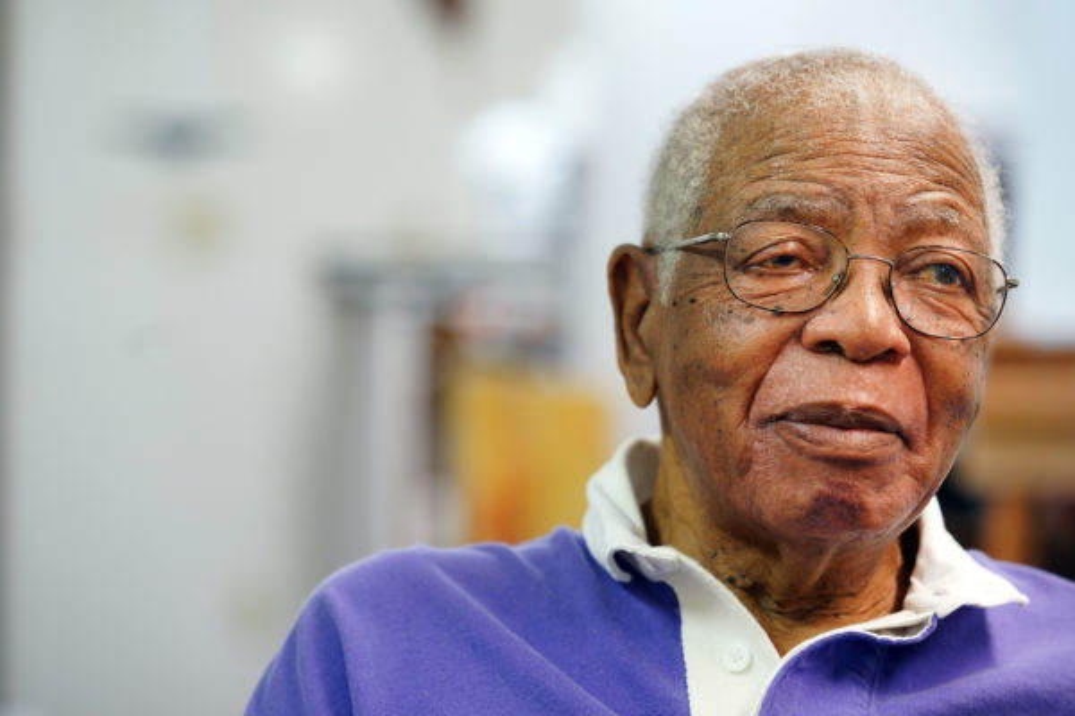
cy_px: 358
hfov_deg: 16.7
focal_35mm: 123
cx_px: 538
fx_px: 3673
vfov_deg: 11.1
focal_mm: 123
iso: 640
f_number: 3.5
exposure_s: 1/60
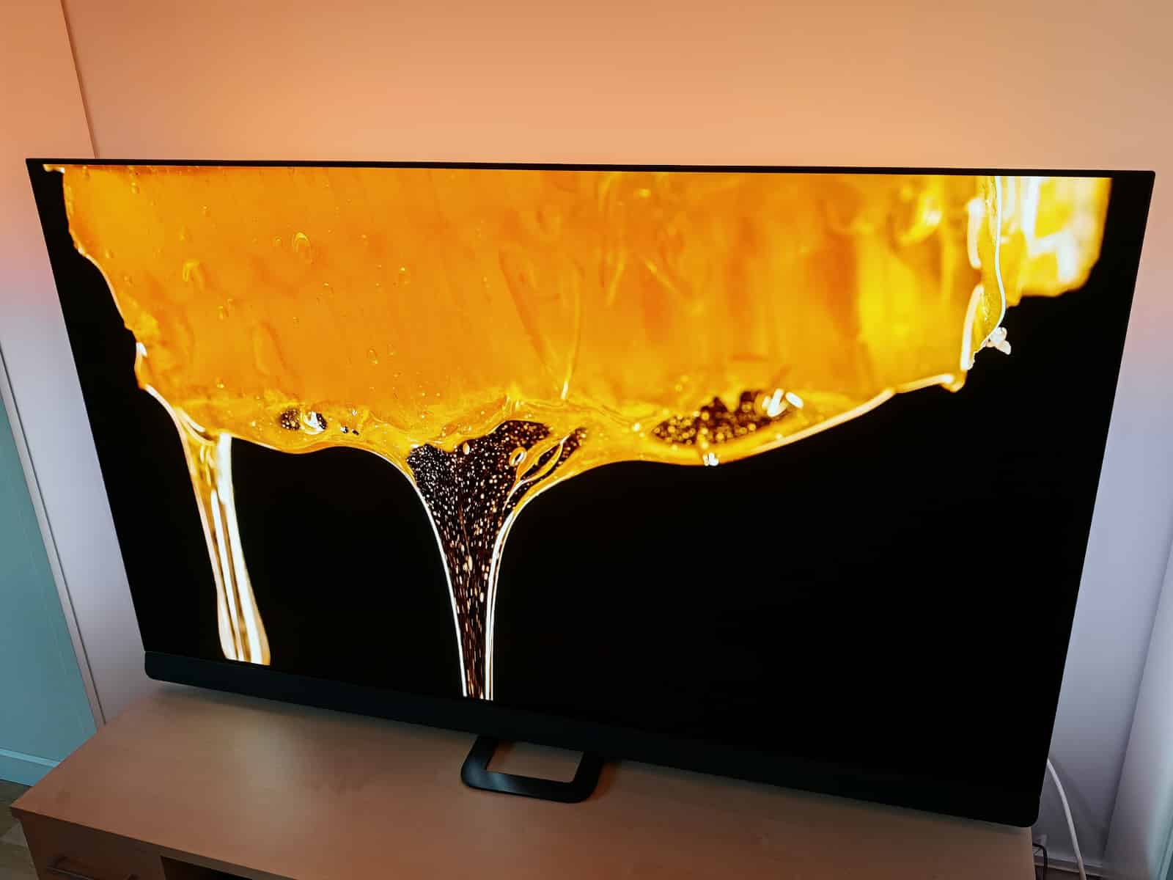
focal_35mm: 27
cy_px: 440
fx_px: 915
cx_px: 586
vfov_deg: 51.4
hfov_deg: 65.3
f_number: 2
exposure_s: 1/150
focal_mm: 6.83
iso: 320
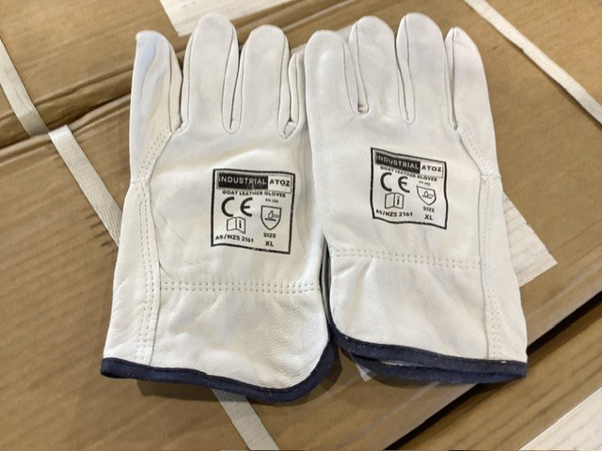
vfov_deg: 45.4
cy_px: 226
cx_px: 301
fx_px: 539
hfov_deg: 58.4
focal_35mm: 31
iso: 125
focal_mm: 3.3
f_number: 2.4
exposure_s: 1/50
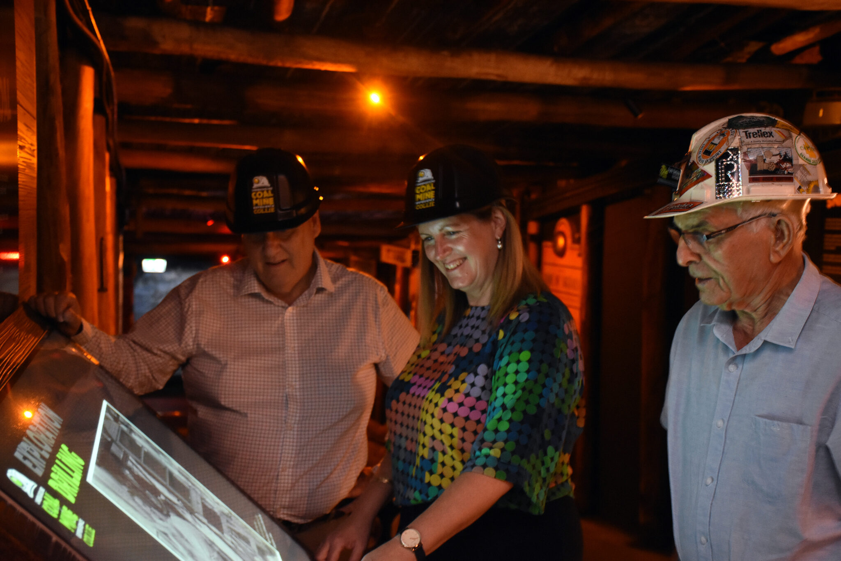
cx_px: 420
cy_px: 280
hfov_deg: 38.9
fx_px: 1191
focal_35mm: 51
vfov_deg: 26.5
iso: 2500
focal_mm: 34
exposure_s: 1/13
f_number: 4.5
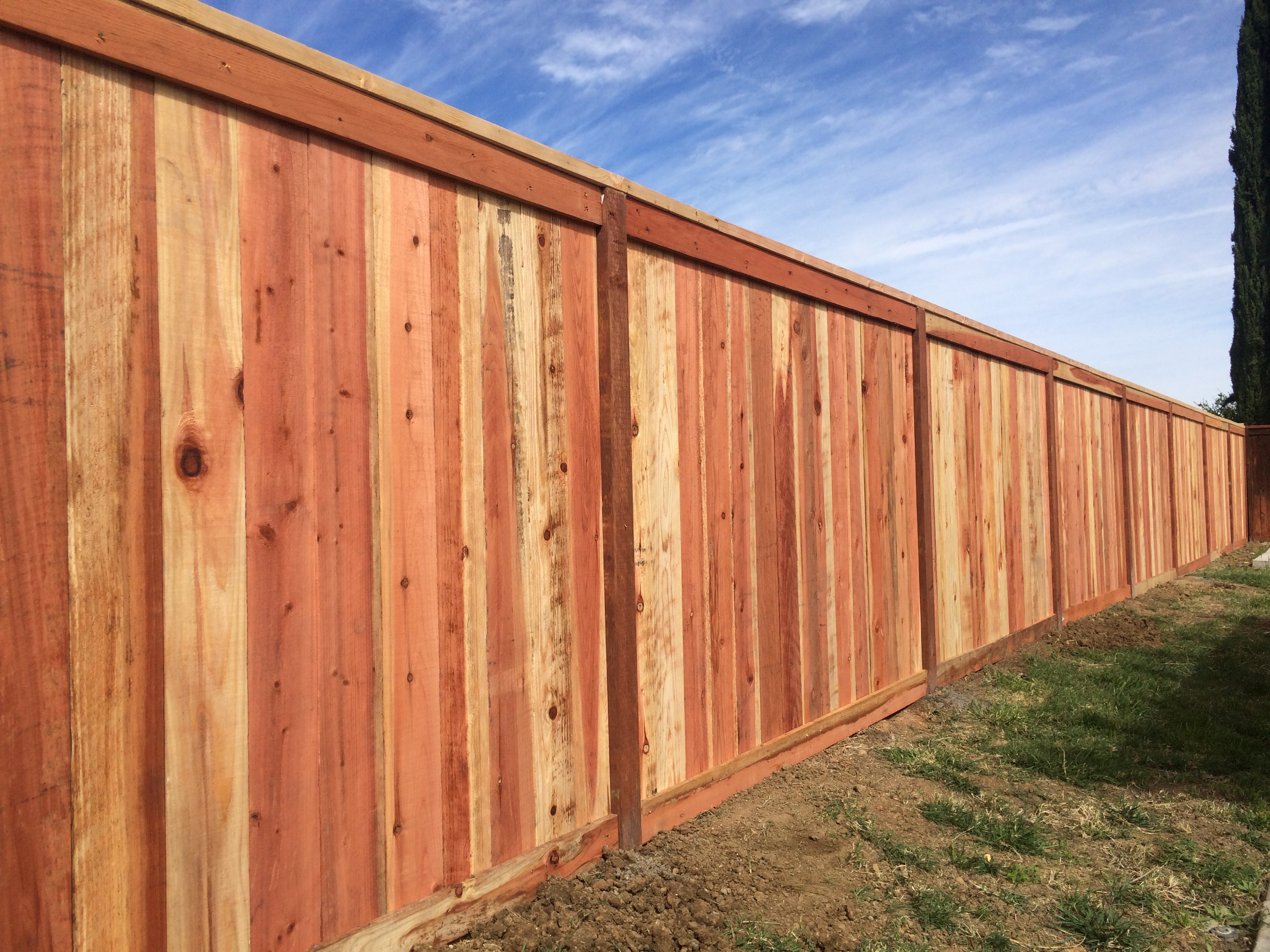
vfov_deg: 48.2
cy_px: 476
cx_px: 635
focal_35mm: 29
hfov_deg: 61.7
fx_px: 1064
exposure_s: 1/2564
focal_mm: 4.15
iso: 32
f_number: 2.2
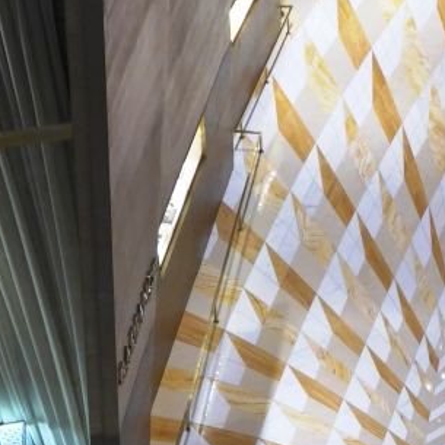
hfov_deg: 19.5
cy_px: 486
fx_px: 1251
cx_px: 452
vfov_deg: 19.4
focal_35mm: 86
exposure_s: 1/60
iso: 250
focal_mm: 6
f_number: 2
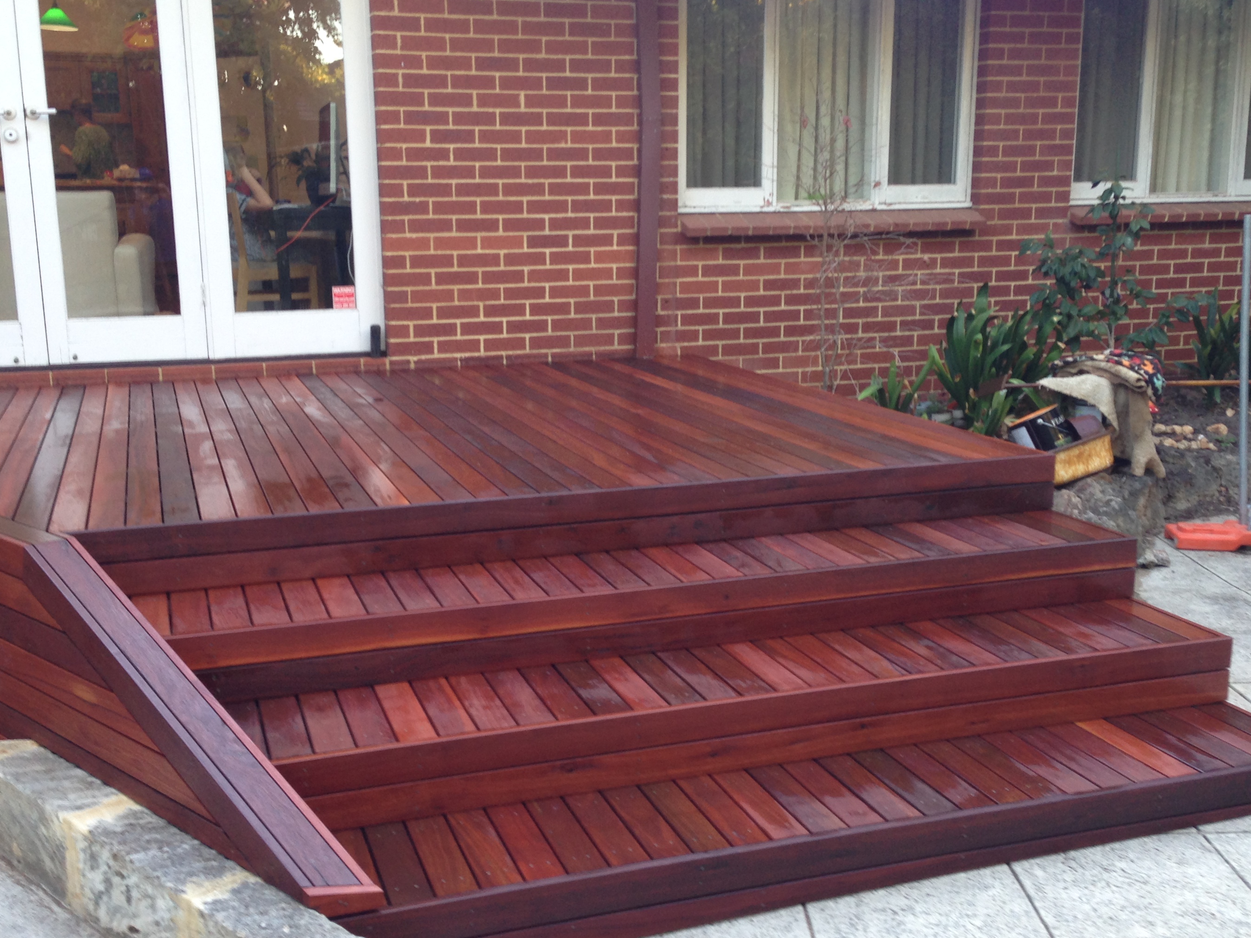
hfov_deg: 46.8
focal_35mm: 40
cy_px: 488
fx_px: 1446
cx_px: 598
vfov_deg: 36.0
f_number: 2.4
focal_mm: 4.12
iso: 50
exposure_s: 1/30
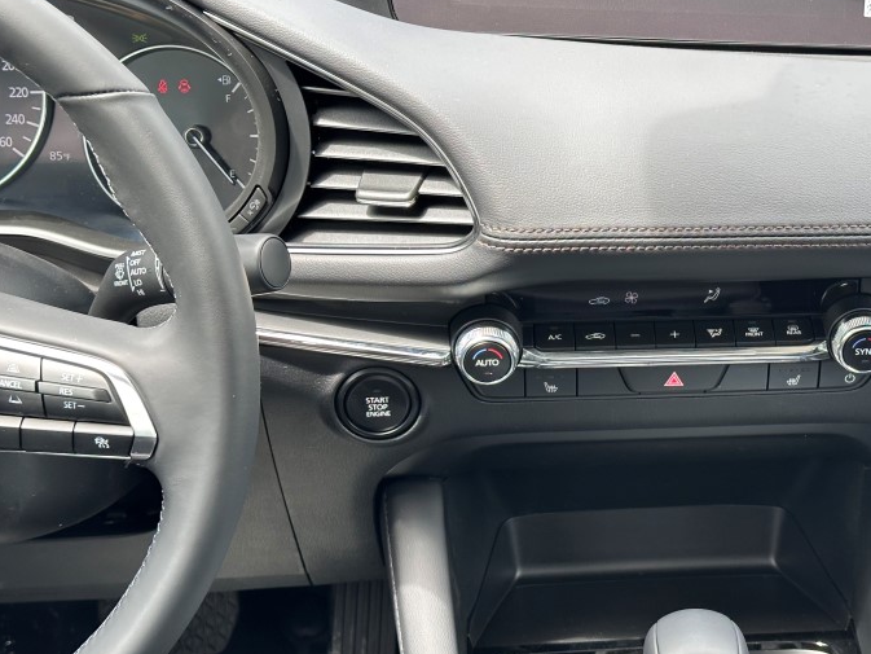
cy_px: 320
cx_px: 657
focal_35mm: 73
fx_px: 1837
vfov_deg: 20.2
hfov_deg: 26.3
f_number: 1.78
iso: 50
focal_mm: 6.86
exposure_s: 1/121
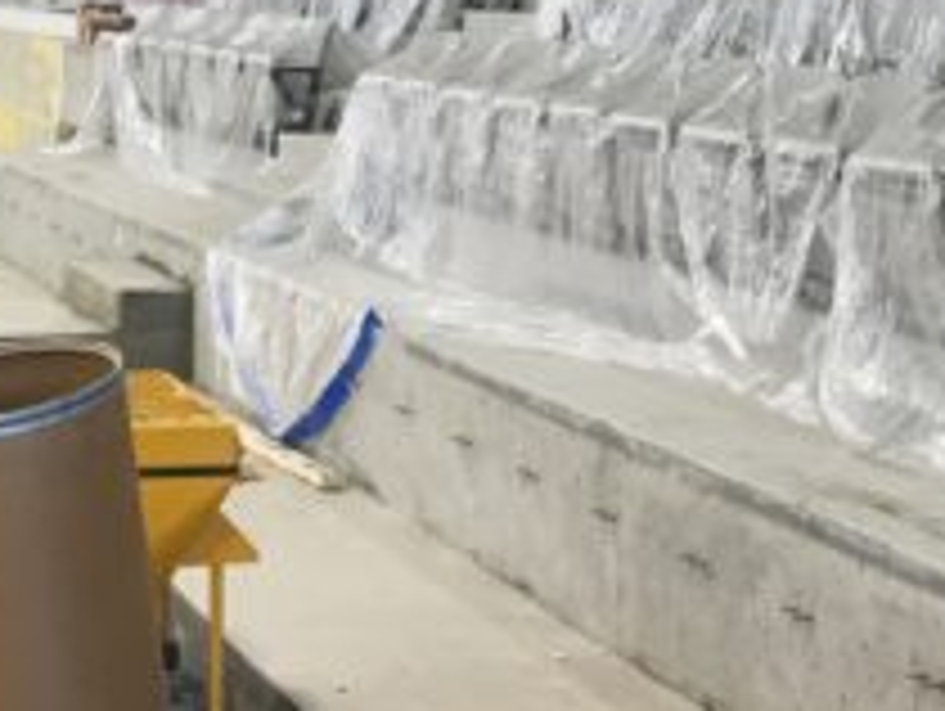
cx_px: 220
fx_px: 2897
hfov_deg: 18.4
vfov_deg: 12.7
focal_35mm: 106
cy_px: -567
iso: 40
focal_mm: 4.15
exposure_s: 1/30
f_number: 2.2
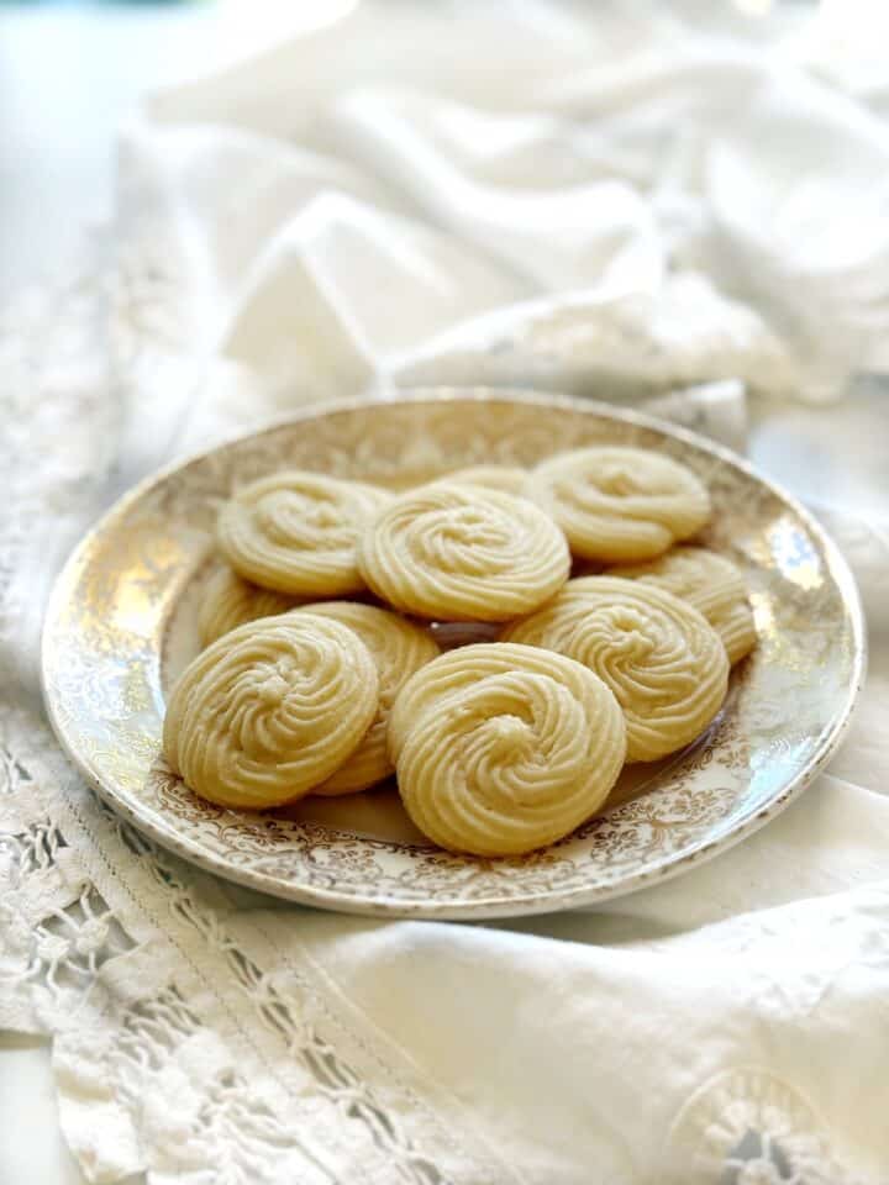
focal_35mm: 48
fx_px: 1644
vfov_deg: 39.7
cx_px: 444
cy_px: 592
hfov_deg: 30.3
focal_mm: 6.76
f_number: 1.78
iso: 100
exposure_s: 1/242
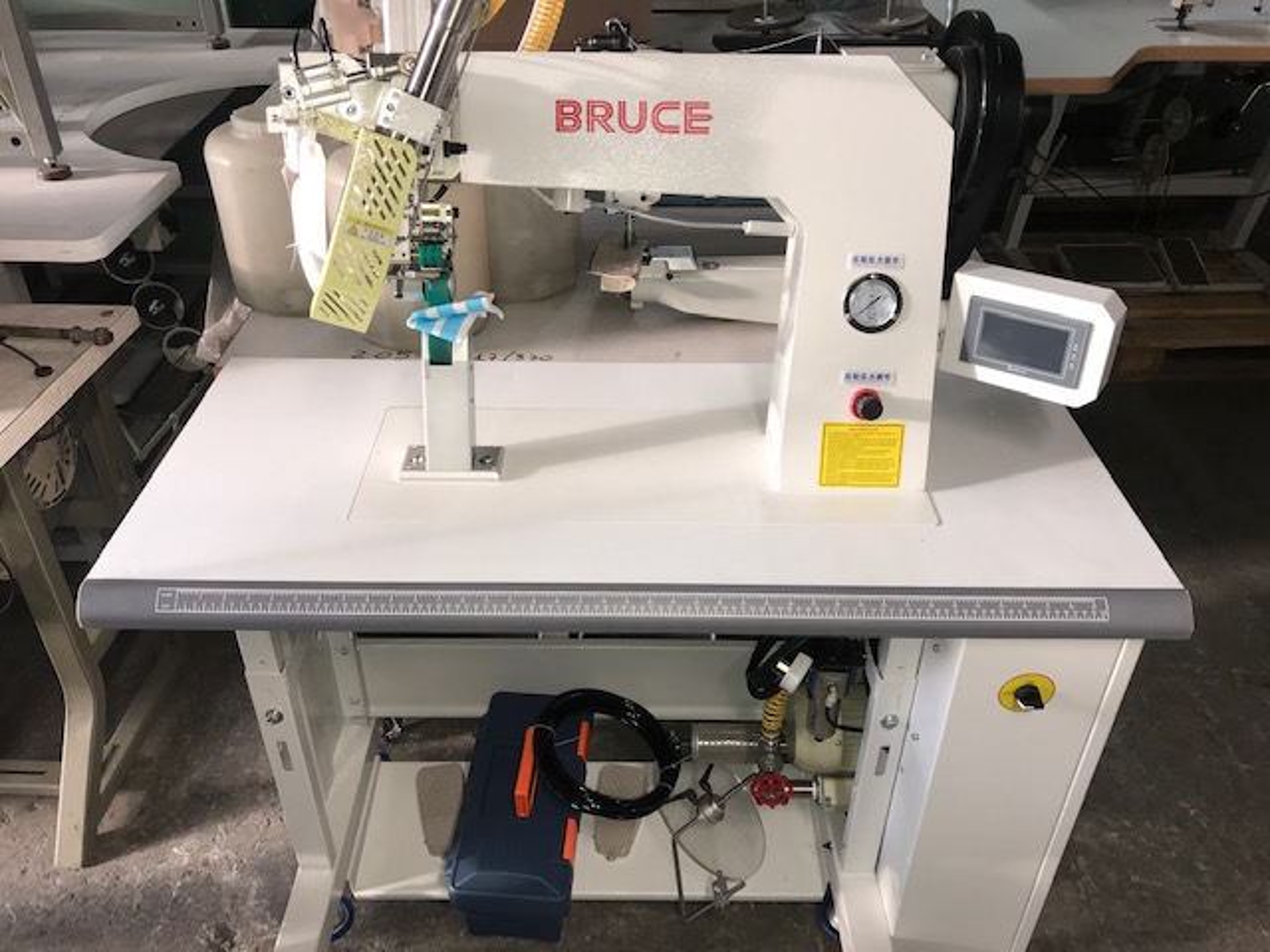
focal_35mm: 28
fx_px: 1027
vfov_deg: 49.7
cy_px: 476
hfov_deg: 63.4
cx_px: 635
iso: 32
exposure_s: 1/33
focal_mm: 3.99
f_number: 1.8
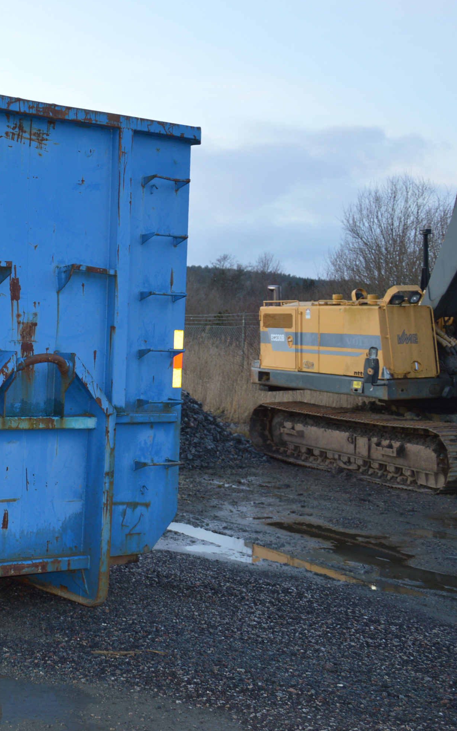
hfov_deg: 22.0
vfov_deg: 36.3
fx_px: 1116
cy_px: 367
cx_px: -38
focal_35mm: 56
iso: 160
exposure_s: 1/30
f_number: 3.8
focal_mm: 24
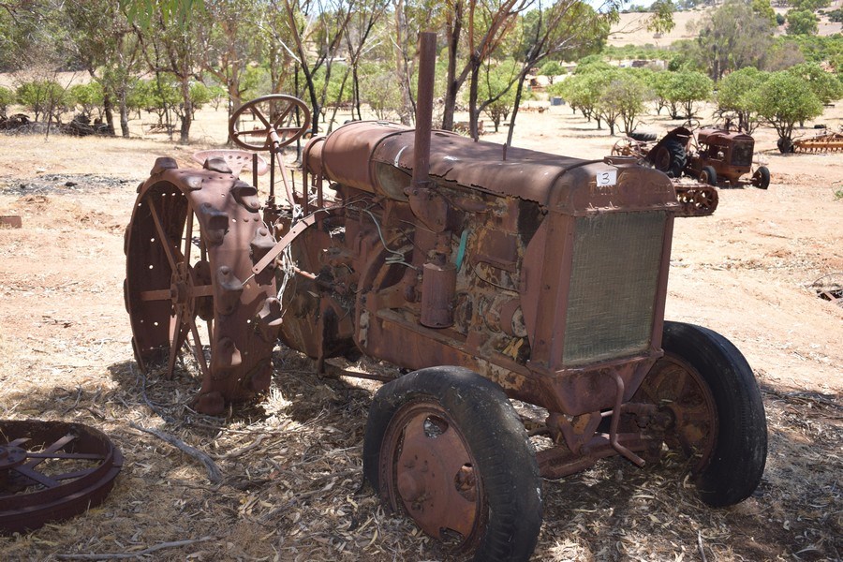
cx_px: 422
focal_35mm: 40
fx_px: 948
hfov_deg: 47.9
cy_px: 281
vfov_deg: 33.0
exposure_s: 1/200
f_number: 4.5
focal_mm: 27
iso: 100
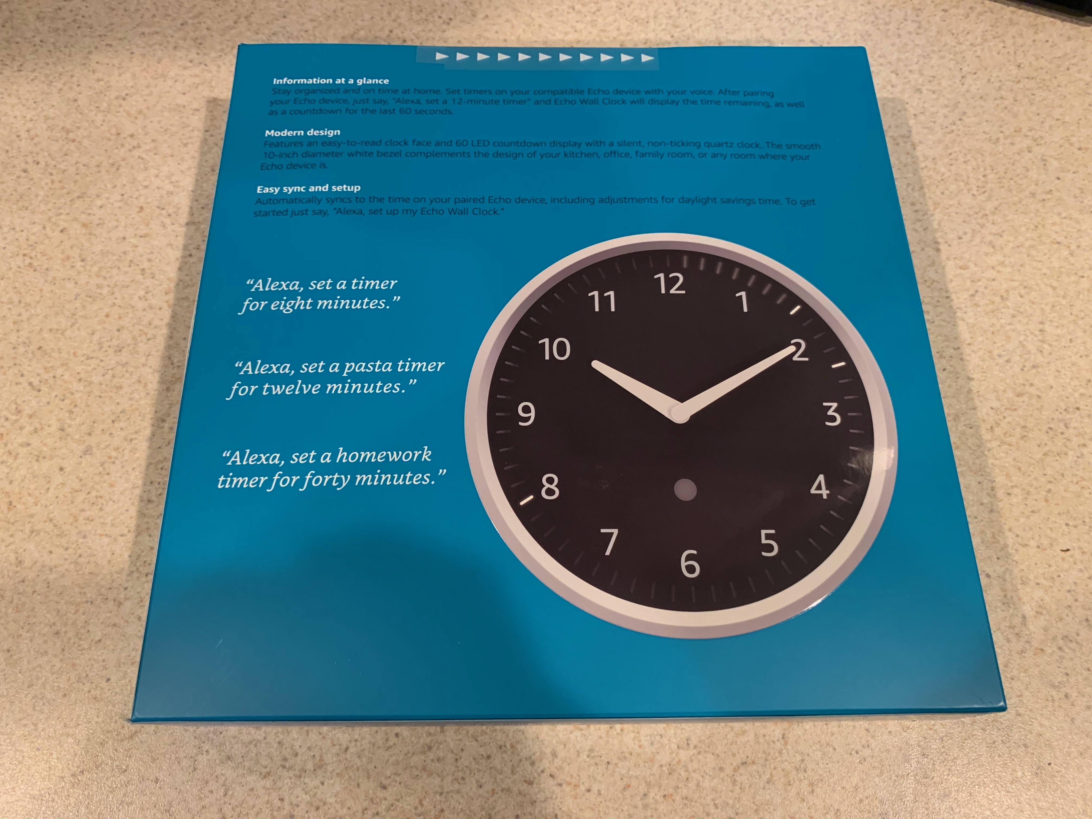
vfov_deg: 53.1
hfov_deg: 67.3
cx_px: 546
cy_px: 410
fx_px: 820
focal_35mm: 26
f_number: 1.8
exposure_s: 1/60
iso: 320
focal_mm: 4.25
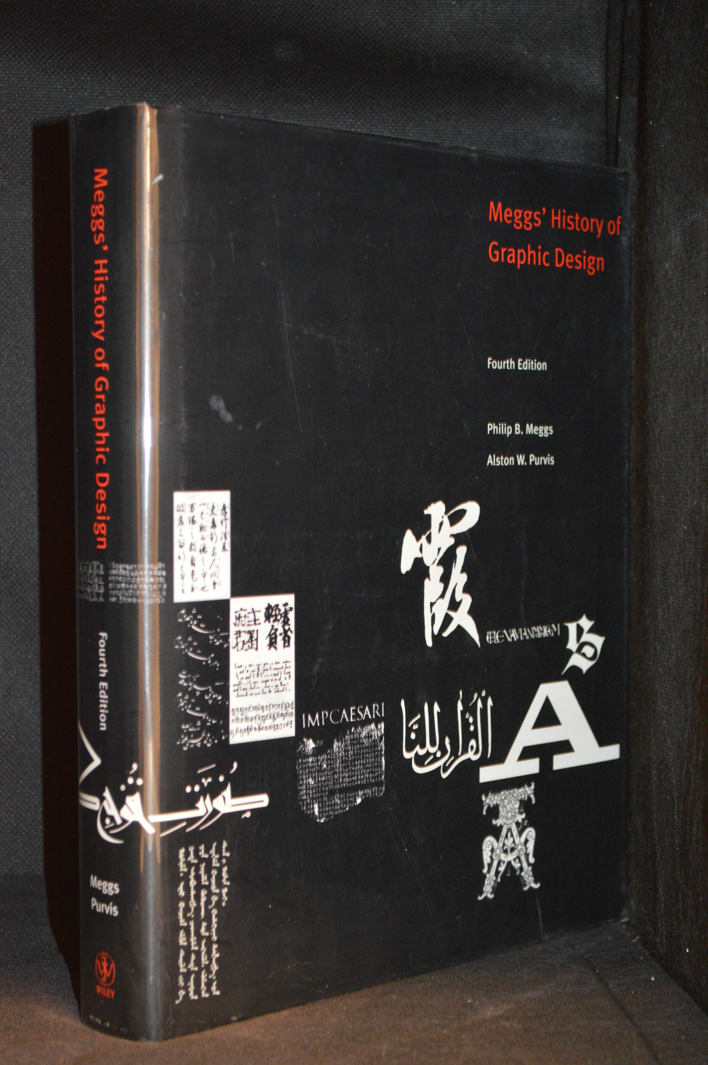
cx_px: 354
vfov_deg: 31.9
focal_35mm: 63
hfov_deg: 21.5
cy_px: 532
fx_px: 1862
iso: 2500
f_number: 5.3
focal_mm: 42
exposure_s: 1/30
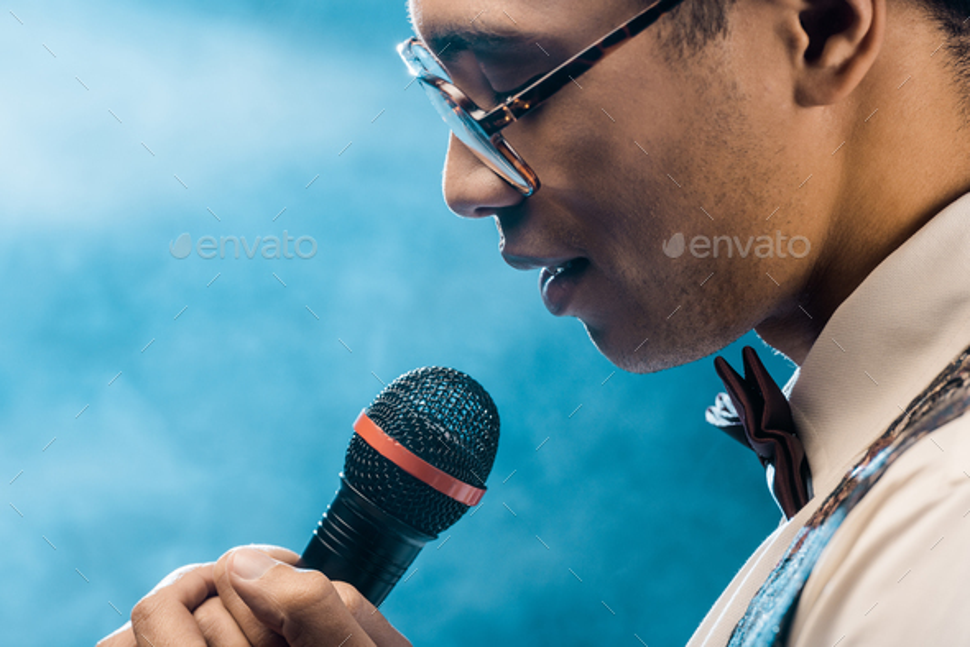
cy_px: 324
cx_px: 485
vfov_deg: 6.9
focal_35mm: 200
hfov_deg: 10.3
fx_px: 5391
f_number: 7.1
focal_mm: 200
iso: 100
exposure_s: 1/200
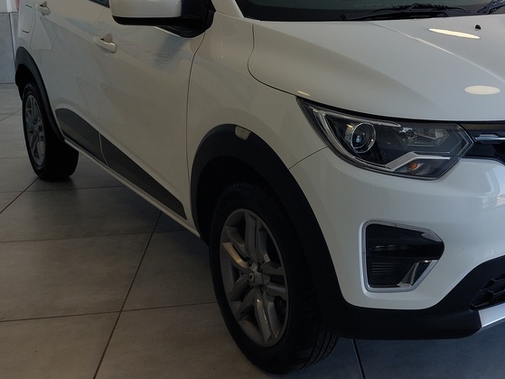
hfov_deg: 41.6
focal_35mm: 44
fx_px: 642
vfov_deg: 32.5
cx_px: 385
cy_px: 120
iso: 25
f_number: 1.8
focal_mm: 5.23
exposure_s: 1/159
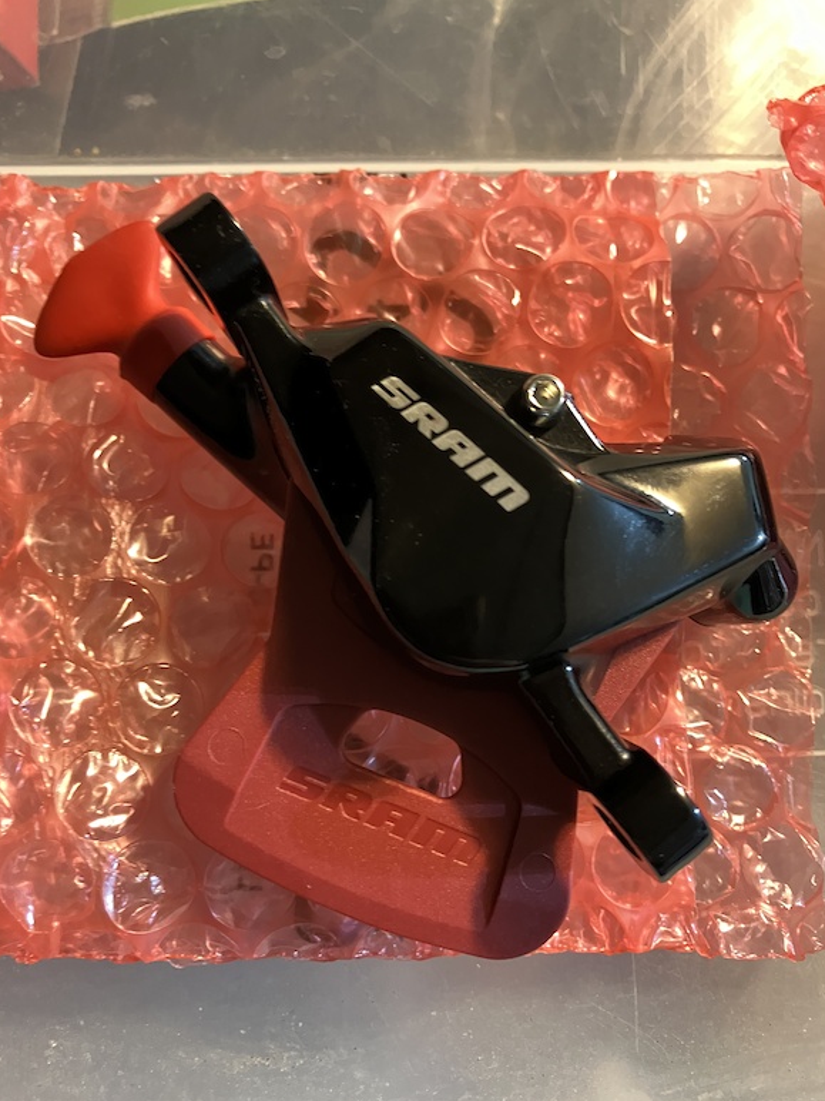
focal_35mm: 29
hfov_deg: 48.2
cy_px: 548
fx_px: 922
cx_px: 416
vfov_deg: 61.7
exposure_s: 1/20
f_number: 1.8
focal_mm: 3.99
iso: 640
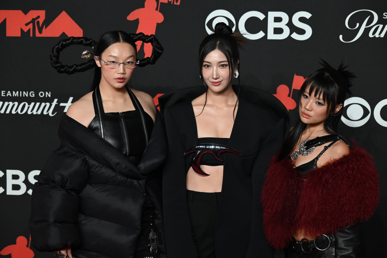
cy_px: 129
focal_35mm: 115
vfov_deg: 11.9
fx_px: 1237
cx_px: 194
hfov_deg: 17.8
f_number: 6.7
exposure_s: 1/250
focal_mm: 115
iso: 3200
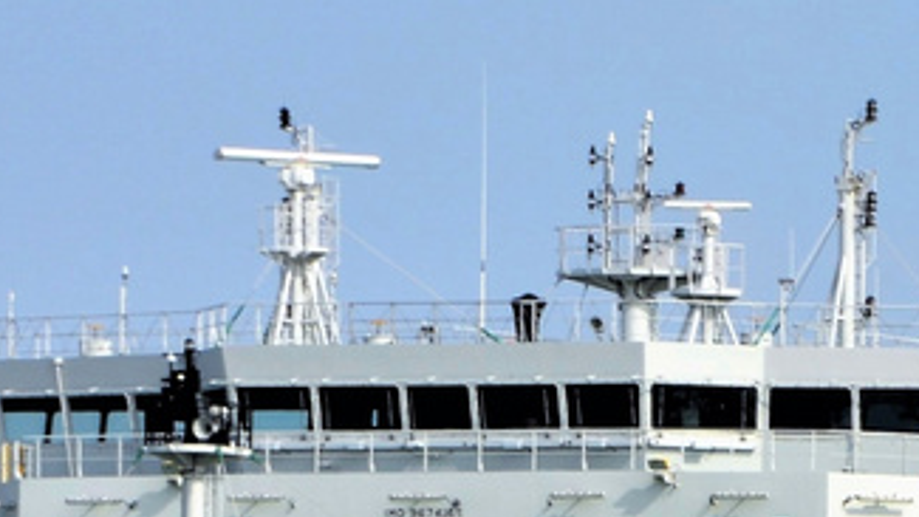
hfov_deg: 2.6
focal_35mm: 822
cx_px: 1753
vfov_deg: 1.5
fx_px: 20026
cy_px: 932
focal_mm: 105
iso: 100
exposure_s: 1/320
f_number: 9
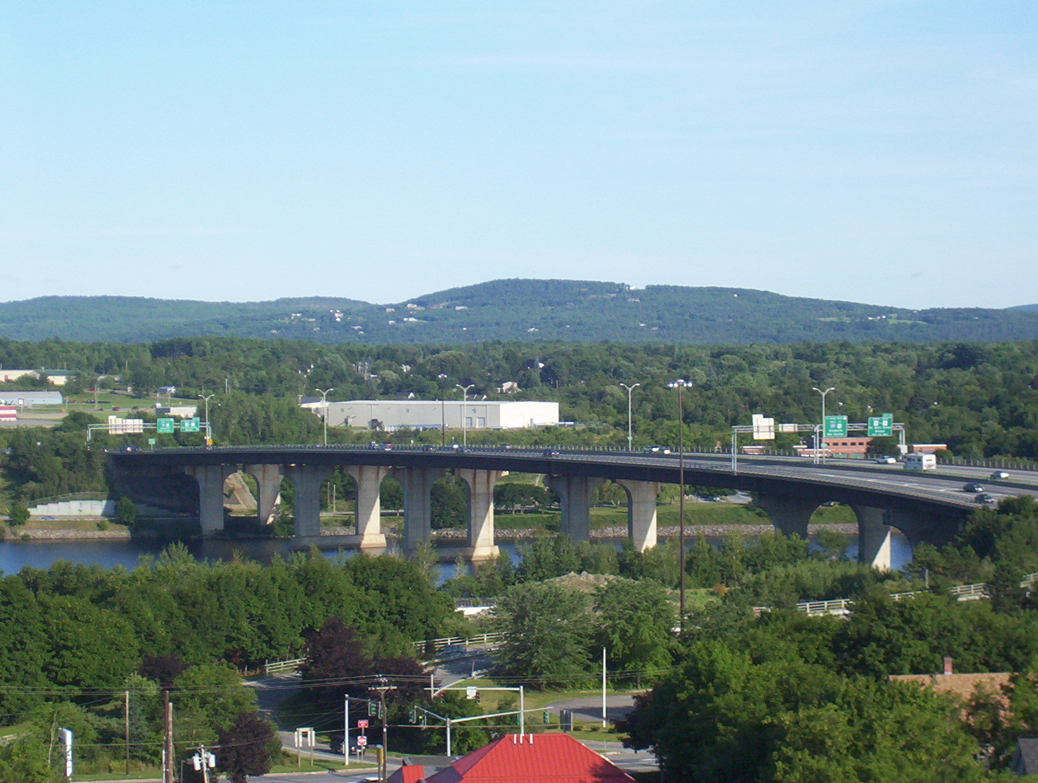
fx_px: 3727
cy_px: 392
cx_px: 519
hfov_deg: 15.9
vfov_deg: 12.0
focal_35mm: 124
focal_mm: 16.3
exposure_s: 1/701
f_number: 4.62
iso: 100
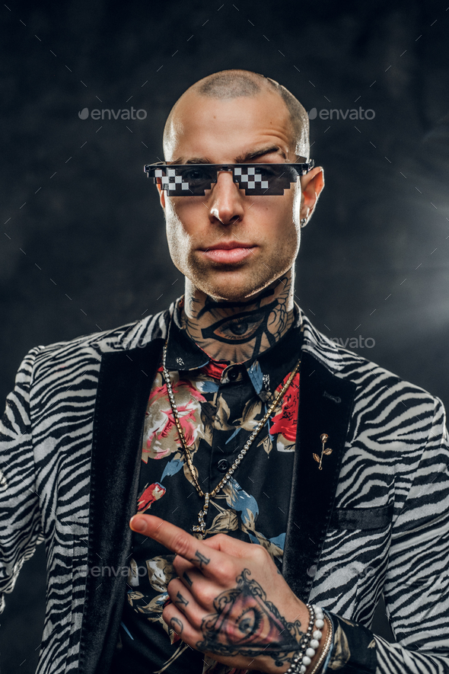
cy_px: 337
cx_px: 224
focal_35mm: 53
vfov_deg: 37.5
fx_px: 991
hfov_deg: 25.5
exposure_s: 1/100
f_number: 2.5
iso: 640
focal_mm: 35
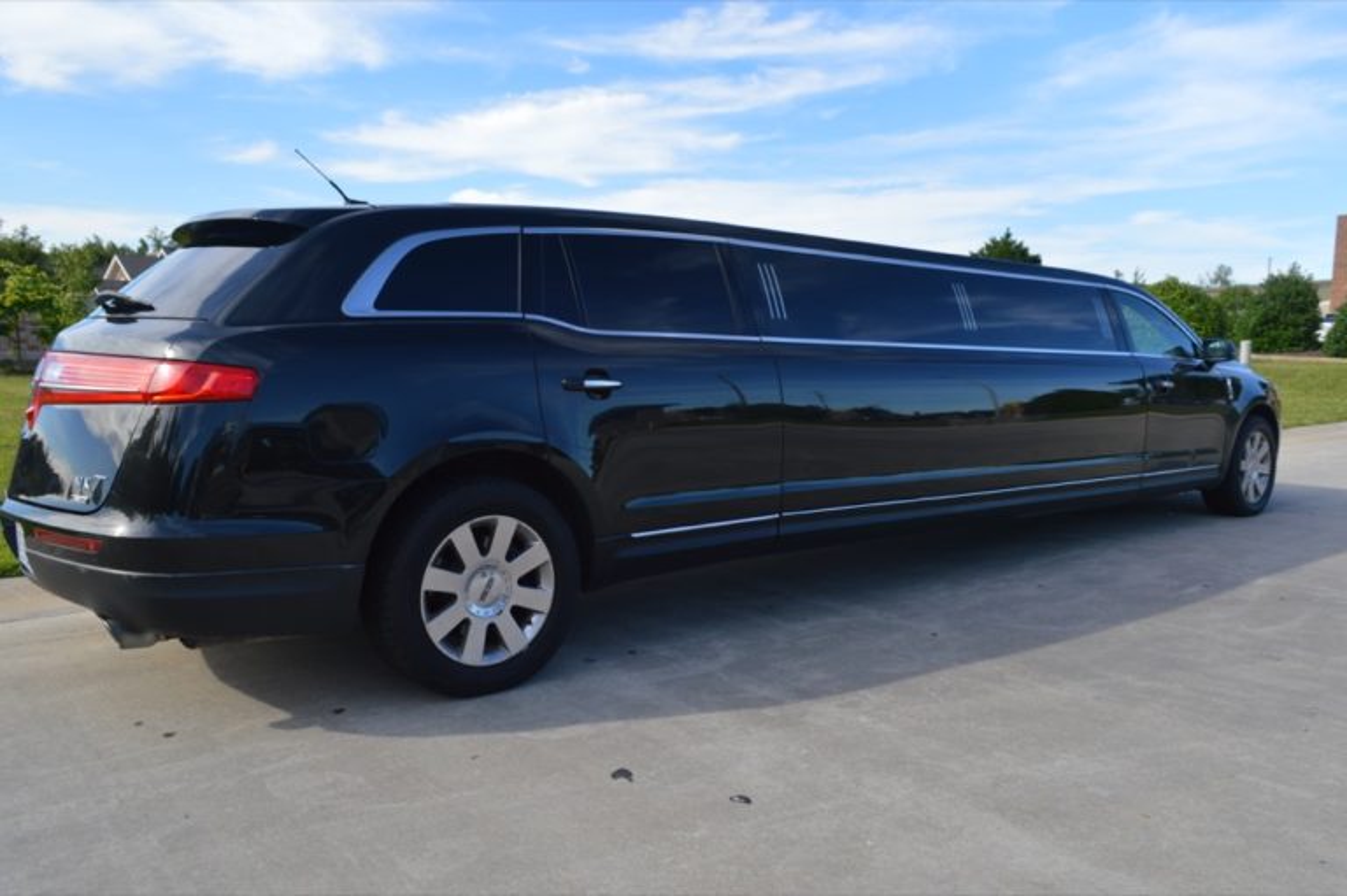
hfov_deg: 67.4
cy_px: 448
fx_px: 1010
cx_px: 674
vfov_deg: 47.9
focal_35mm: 27
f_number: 7.1
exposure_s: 1/160
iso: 100
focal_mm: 18
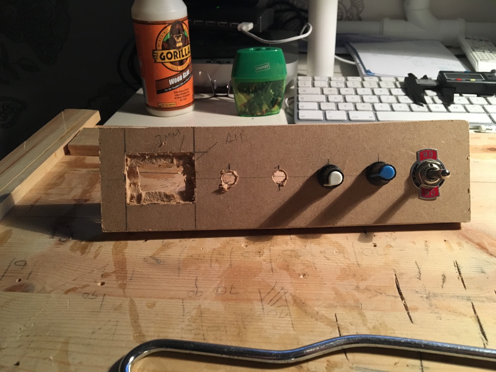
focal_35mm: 29
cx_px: 248
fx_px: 416
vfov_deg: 48.2
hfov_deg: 61.7
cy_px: 186
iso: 200
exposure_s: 1/33
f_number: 2.2
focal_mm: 4.15
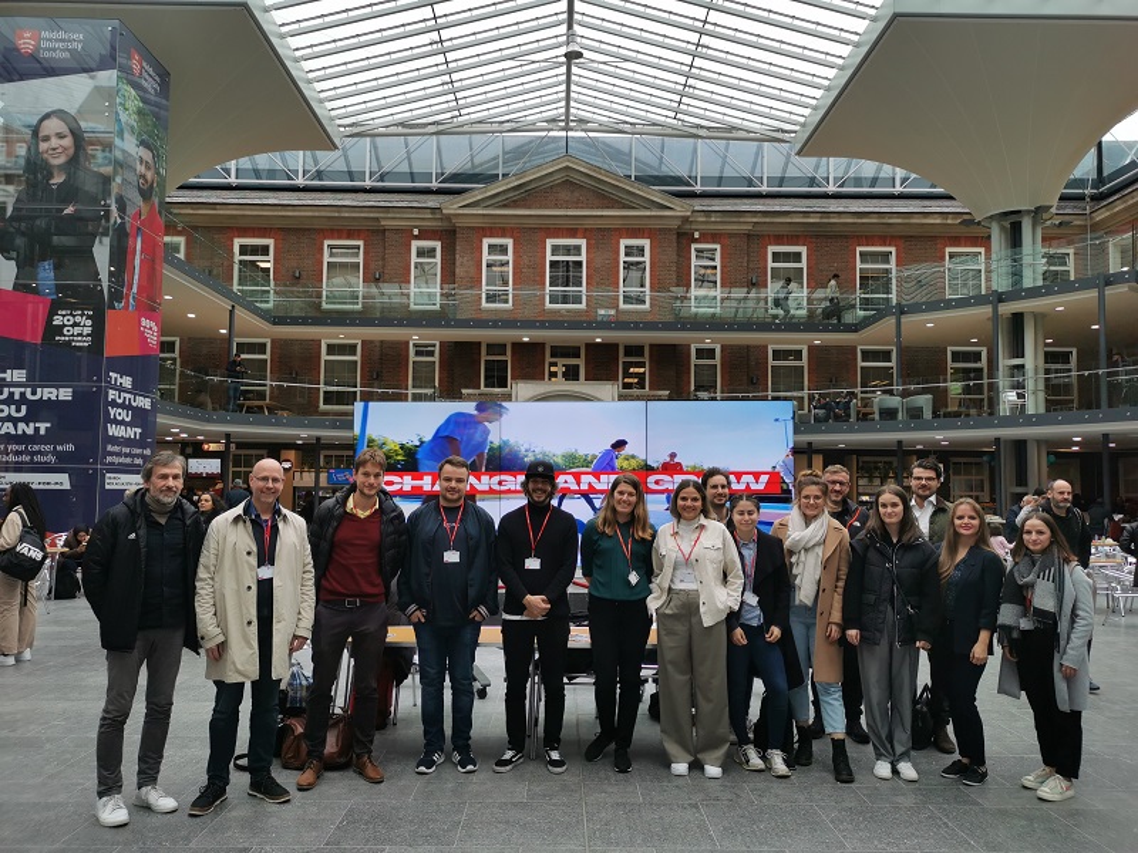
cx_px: 569
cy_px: 426
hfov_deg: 65.3
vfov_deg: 51.4
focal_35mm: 27
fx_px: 888
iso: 50
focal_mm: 5.58
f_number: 1.8
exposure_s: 1/245
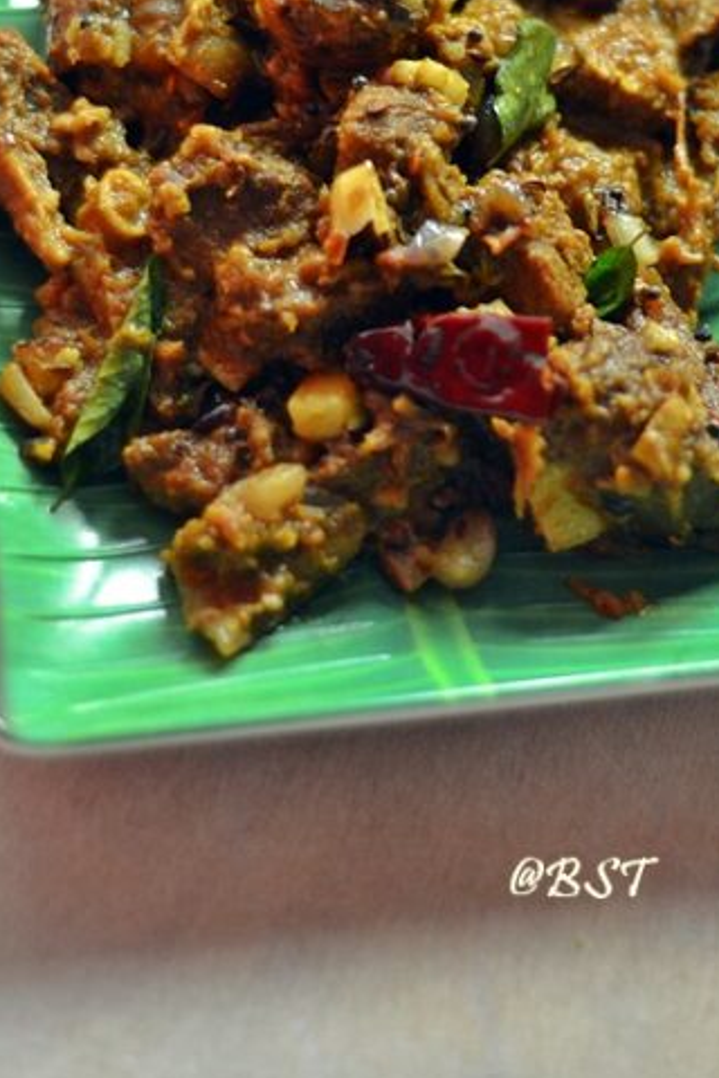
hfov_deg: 10.6
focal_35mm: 129
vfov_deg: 15.8
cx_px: 470
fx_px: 3864
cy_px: 221
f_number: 2
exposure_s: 1/60
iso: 400
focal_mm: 50
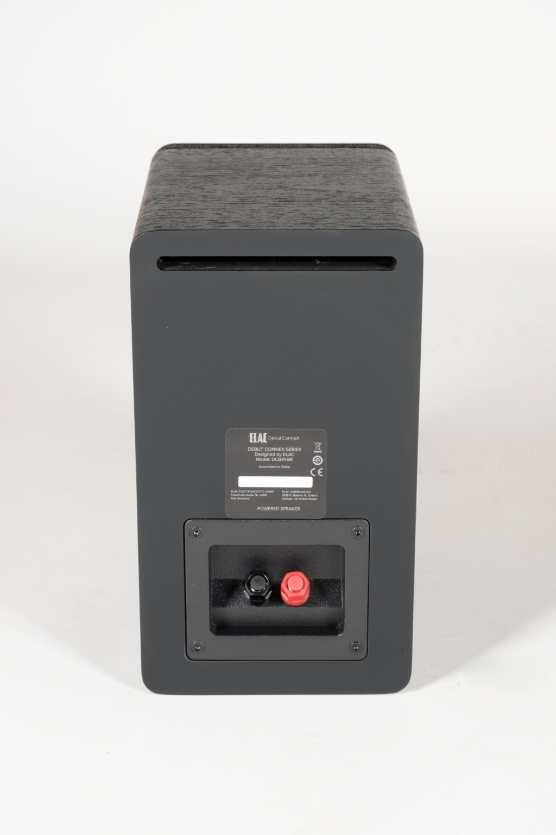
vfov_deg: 31.4
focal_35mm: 64
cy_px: 418
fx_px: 1483
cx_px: 278
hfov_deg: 21.2
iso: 200
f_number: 8
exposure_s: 1/125
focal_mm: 42.5
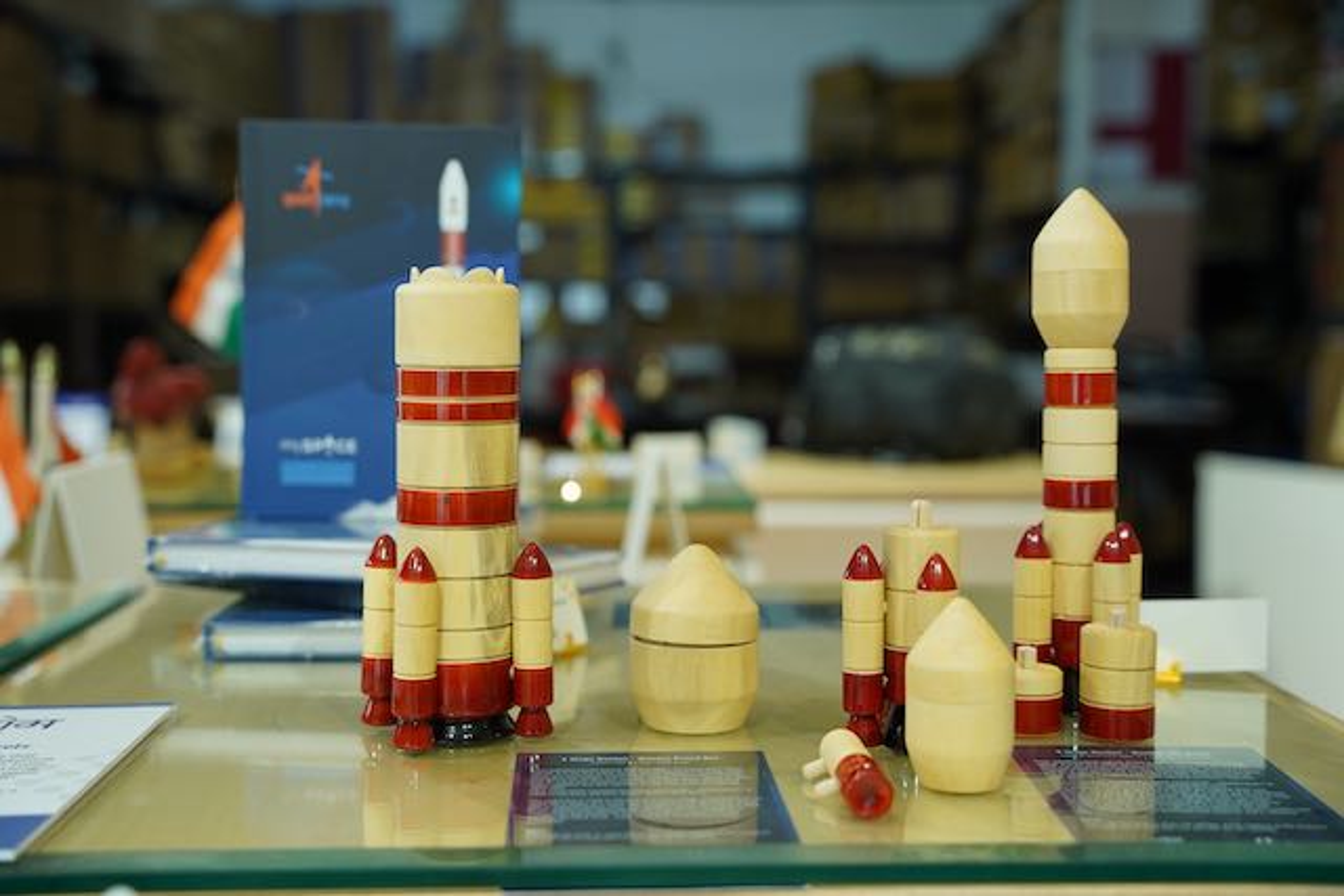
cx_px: 672
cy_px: 448
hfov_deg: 41.7
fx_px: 1762
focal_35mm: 47
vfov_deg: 28.5
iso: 800
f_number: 3.5
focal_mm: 47.2
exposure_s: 1/125
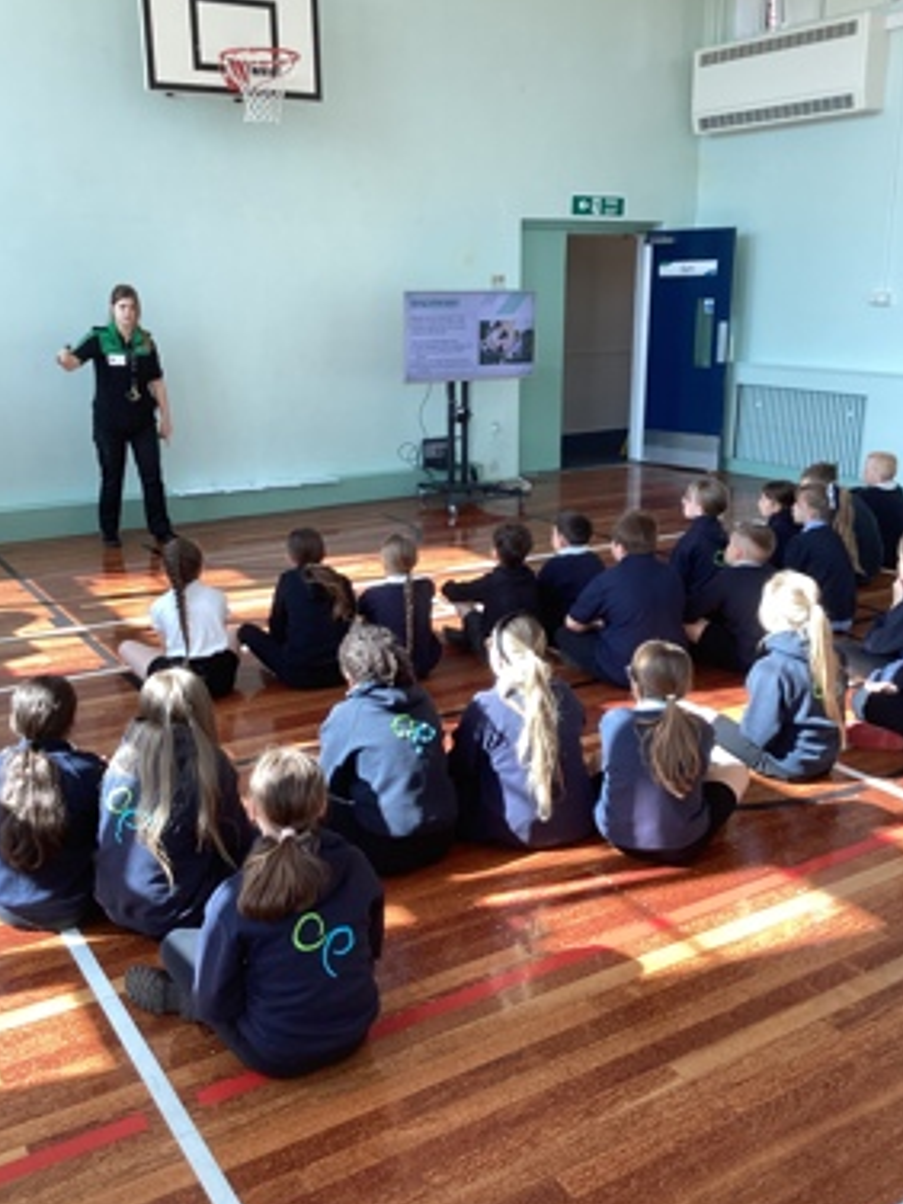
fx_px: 1148
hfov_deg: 42.9
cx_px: 442
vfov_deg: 55.4
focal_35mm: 33
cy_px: 605
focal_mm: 3.3
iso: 64
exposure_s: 1/100
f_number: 2.4
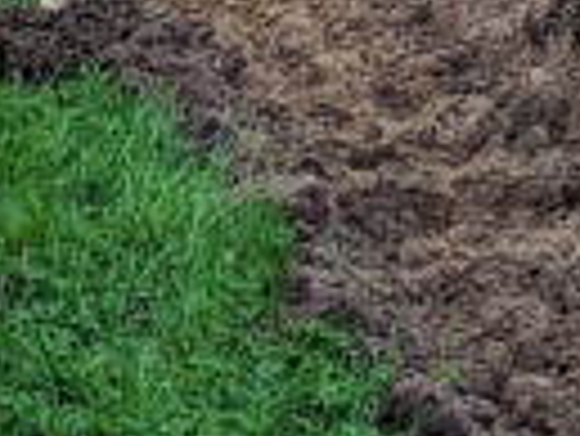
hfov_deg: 9.9
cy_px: -258
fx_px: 3203
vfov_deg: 7.6
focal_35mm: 191
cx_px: 967
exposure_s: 1/913
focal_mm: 6.81
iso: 46
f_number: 1.85
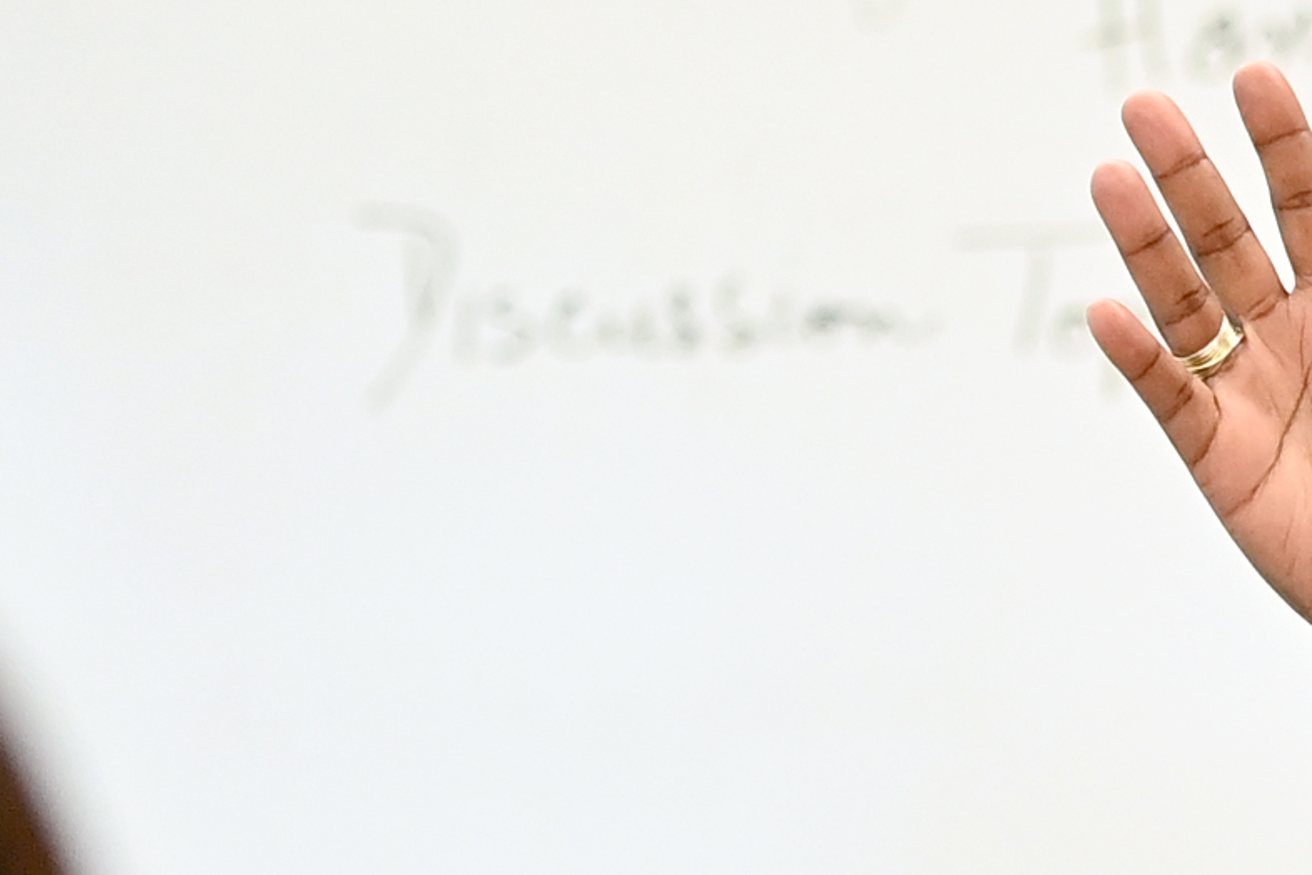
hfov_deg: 5.5
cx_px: 1998
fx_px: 13556
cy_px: 950
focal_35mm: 372
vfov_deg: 3.7
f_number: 2.8
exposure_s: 1/500
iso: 2000
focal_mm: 70
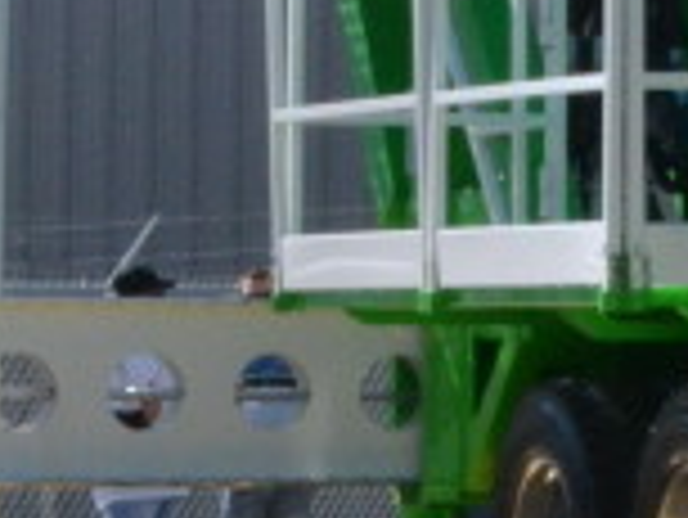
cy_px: -86
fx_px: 5768
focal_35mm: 290
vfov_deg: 5.1
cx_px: 1673
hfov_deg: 6.5
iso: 1600
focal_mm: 30
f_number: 22
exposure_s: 1/250
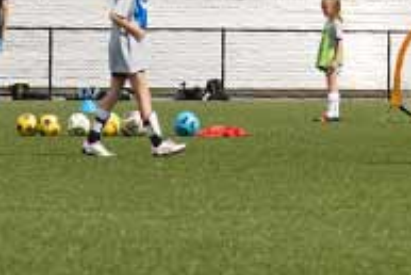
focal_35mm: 306
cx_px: 586
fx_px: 3496
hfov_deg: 6.6
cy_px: -179
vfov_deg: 4.5
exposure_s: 1/640
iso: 100
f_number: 5
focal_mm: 85
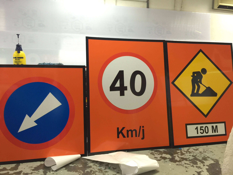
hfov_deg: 61.7
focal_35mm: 29
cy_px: 88
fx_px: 195
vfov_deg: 48.2
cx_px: 116
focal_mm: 4.15
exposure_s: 1/17
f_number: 2.2
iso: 80
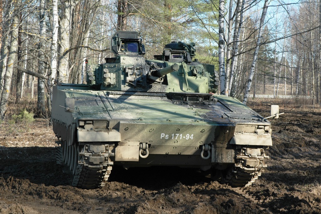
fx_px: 669
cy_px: 107
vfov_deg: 18.2
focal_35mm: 75
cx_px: 160
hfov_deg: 27.0
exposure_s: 1/125
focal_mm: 50
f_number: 8
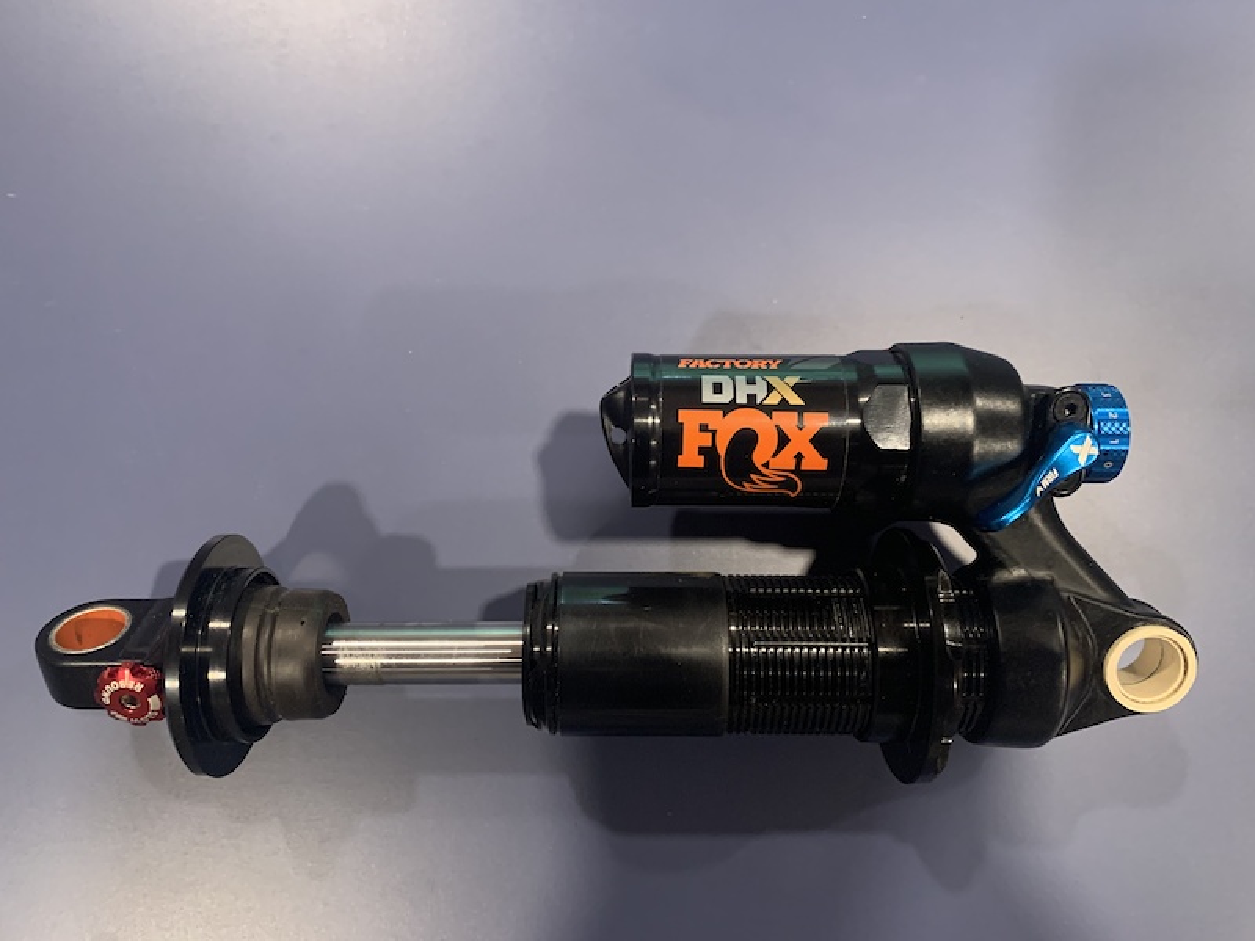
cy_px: 470
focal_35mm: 26
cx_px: 628
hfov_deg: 67.3
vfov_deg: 53.1
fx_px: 943
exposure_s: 1/30
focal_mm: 4.25
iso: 320
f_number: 1.8
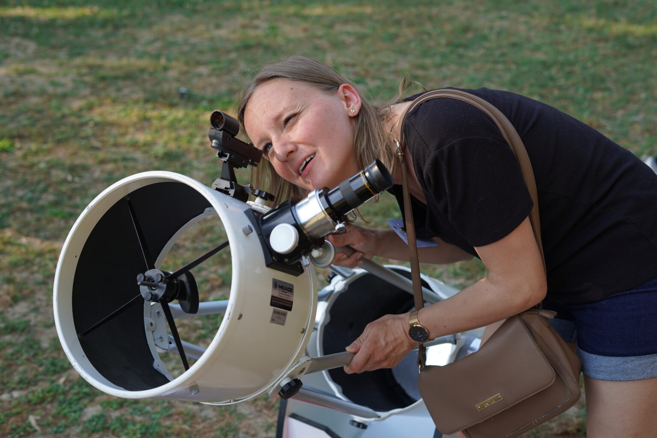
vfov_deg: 27.0
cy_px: 219
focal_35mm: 50
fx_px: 912
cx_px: 328
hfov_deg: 39.6
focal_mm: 50
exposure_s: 1/160
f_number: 4
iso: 200
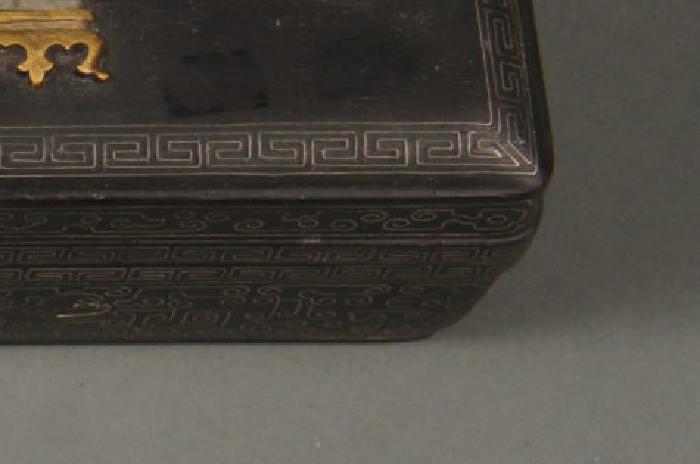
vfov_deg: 6.2
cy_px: -58
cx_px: -753
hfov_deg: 8.8
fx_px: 4292
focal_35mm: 221
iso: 800
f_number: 9
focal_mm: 35
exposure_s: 1/160
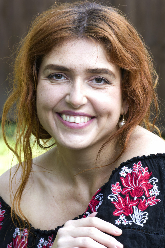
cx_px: 78
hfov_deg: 8.8
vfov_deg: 13.3
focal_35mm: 155
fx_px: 1068
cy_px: 127
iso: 200
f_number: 5.6
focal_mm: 75
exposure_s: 1/125
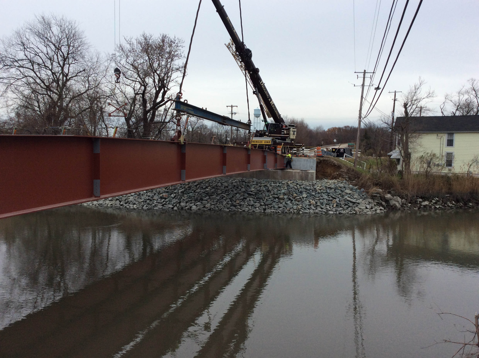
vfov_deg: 44.1
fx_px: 442
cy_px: 179
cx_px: 240
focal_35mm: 32
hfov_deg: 56.9
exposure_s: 1/629
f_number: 2.4
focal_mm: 3.3
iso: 32
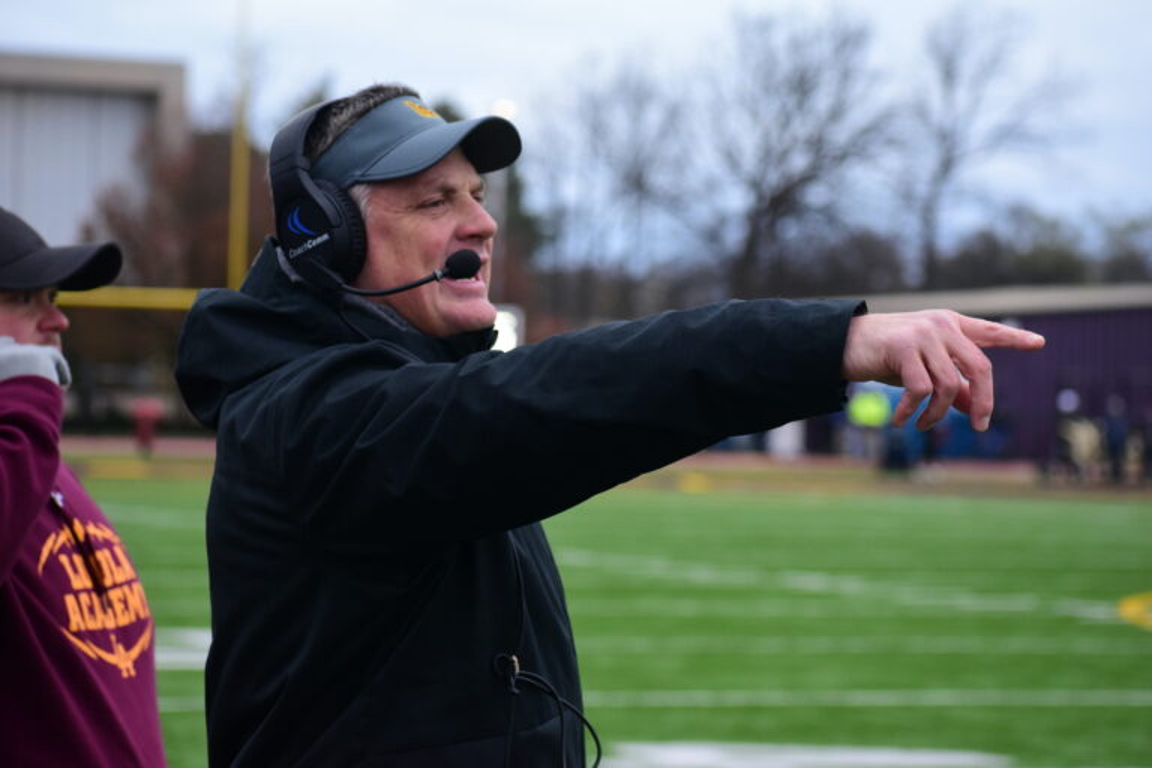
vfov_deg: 9.0
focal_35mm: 153
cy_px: 384
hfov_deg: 13.4
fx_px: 4896
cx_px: 576
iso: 1000
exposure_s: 1/800
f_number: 4.8
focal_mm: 102
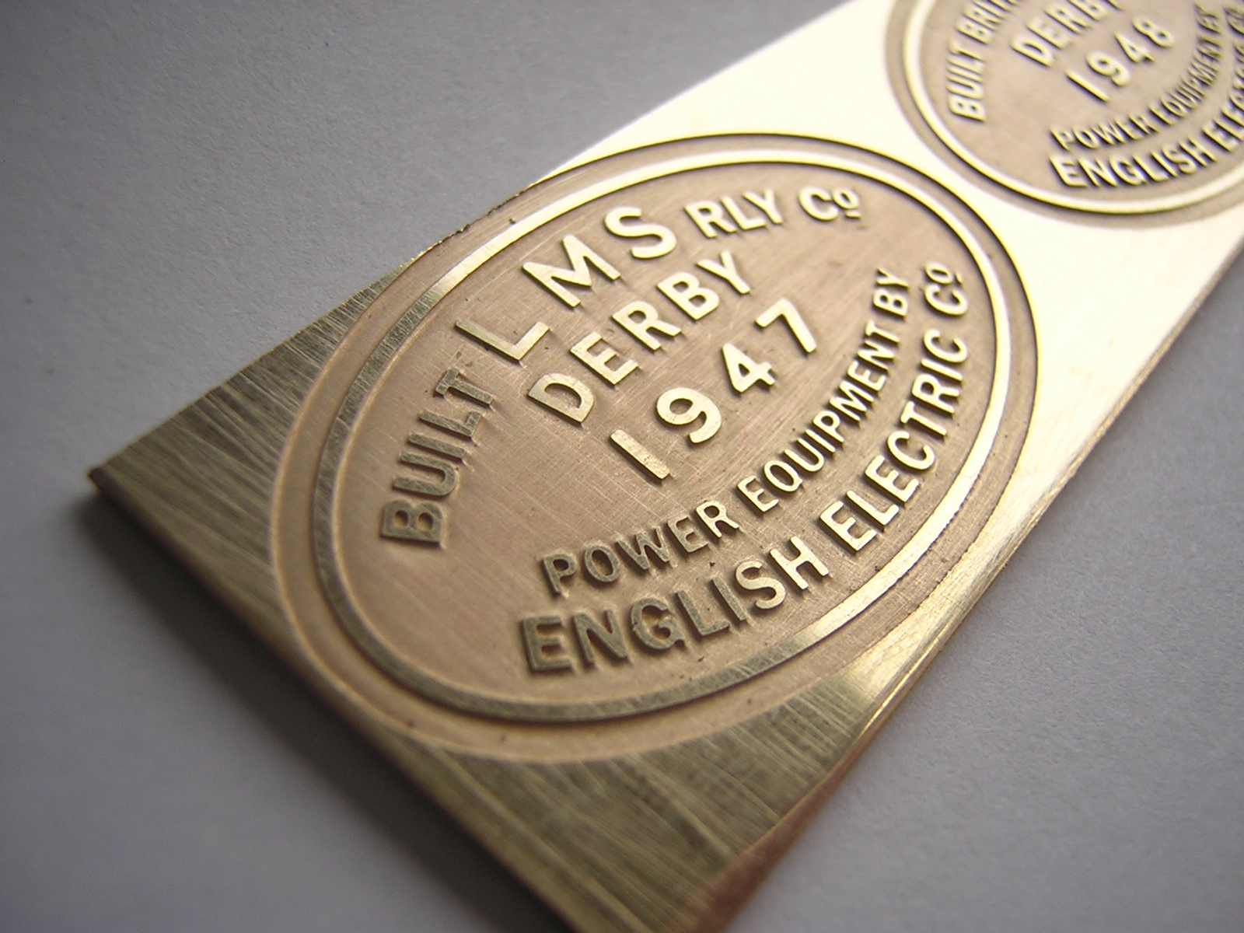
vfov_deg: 39.7
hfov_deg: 51.4
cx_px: 622
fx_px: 1294
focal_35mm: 36
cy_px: 466
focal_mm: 4.7
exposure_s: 1/258
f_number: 2.6
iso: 100
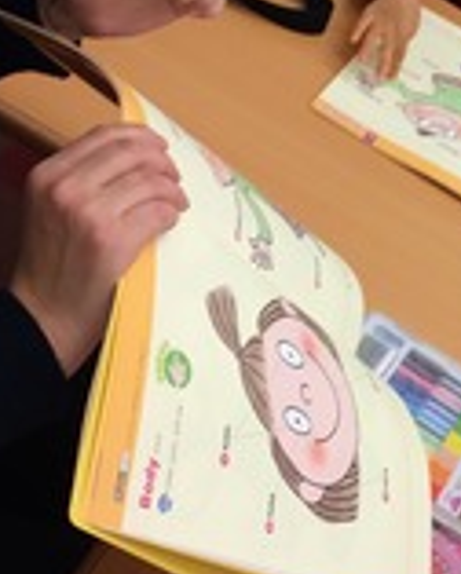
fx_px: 1532
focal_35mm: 90
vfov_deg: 21.1
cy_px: 183
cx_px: 558
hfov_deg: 16.4
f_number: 2.2
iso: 32
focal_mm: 4.15
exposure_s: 1/40
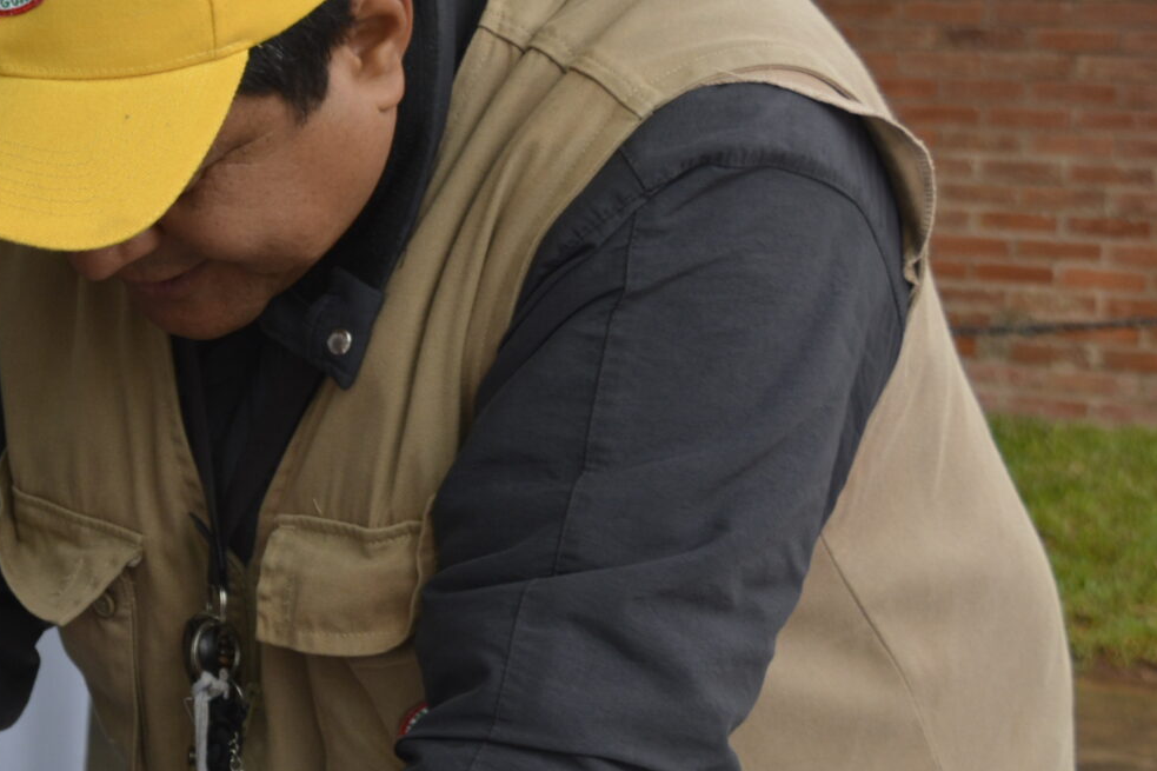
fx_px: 3641
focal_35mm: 113
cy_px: 571
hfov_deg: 17.1
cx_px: -319
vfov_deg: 12.1
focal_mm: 29
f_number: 5.6
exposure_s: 1/125
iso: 280
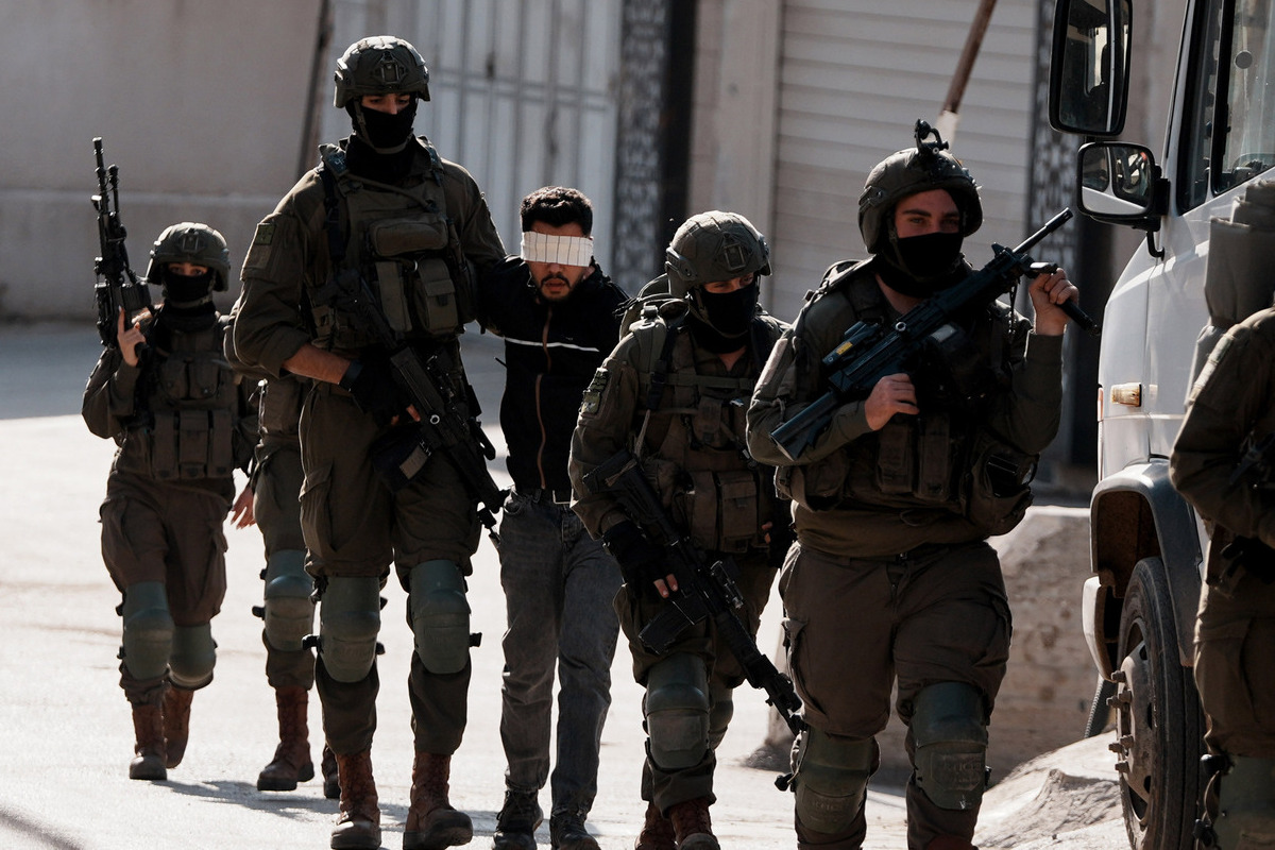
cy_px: 425
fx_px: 10341
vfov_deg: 4.7
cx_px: 638
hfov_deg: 7.1
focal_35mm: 292
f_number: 4
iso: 250
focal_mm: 195
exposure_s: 1/3200
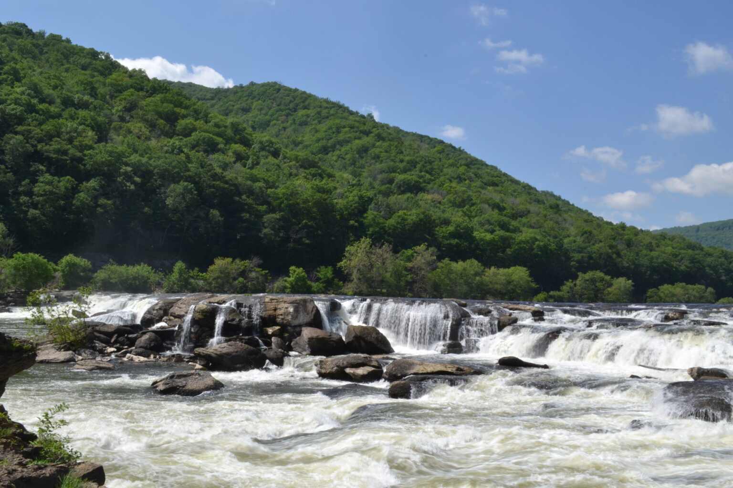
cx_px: 366
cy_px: 244
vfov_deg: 40.0
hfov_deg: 57.2
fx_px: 672
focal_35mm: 33
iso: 100
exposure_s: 1/30
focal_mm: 22
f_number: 22
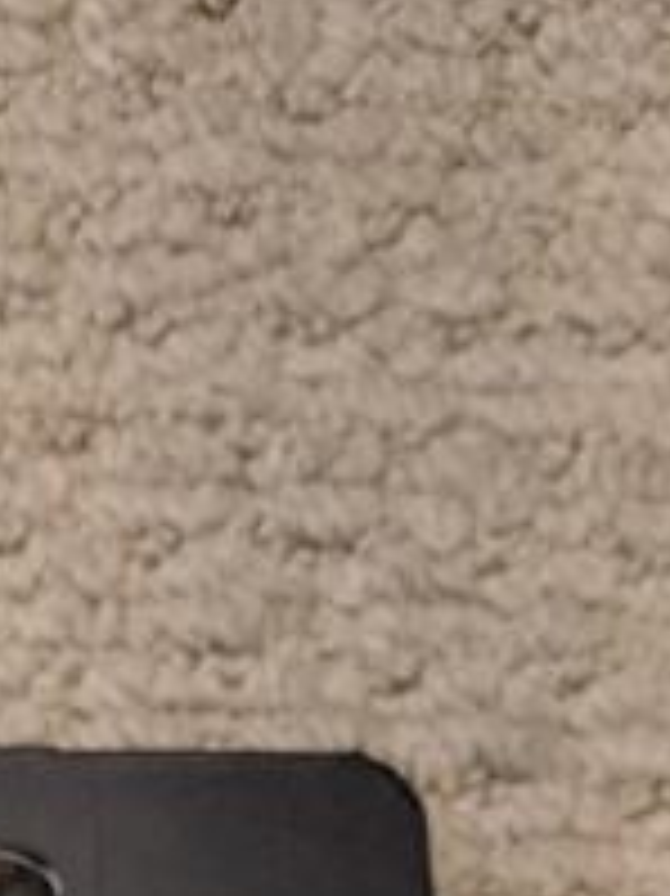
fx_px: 2532
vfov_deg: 17.6
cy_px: 1423
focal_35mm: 98
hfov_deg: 14.6
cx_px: -128
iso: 729
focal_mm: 4.67
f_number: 2
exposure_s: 1/37
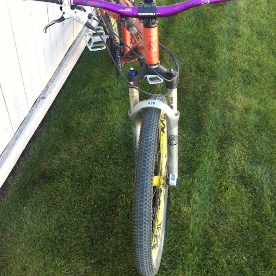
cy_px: 97
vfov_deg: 39.6
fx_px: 379
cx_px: 136
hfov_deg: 40.0
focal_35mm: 42
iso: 80
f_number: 2.8
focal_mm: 3.85
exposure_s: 1/52
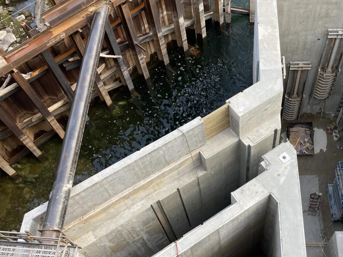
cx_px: 248
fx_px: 406
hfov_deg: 44.6
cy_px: 149
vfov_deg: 35.1
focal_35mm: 41
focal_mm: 3.99
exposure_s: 1/121
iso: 25
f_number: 1.8
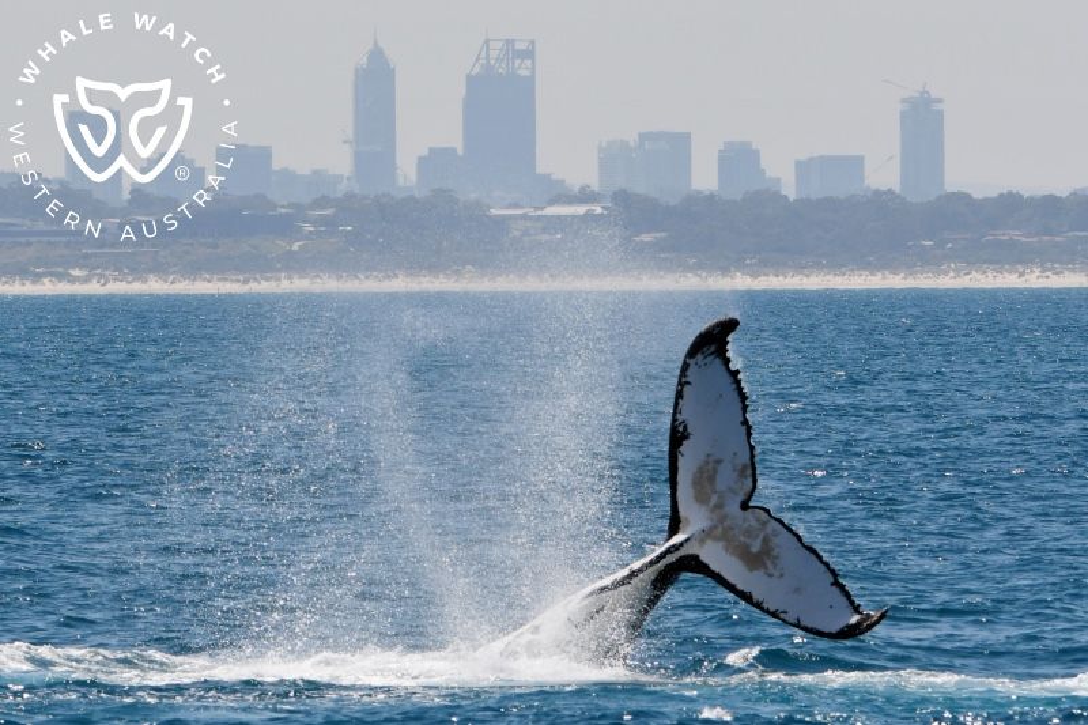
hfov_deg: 5.7
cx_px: 544
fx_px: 10877
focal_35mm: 360
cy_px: 362
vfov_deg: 3.8
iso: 280
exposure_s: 1/2000
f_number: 8
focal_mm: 240
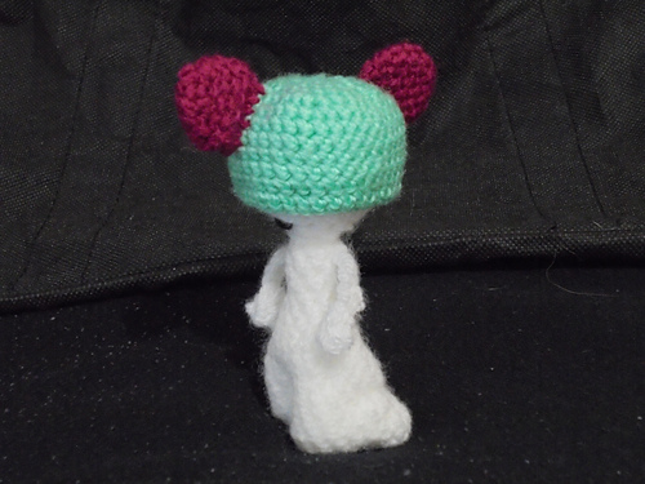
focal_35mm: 64
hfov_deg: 30.3
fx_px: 1193
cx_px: 322
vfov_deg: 22.9
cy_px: 242
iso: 500
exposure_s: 1/4
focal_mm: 11.5
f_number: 5.6
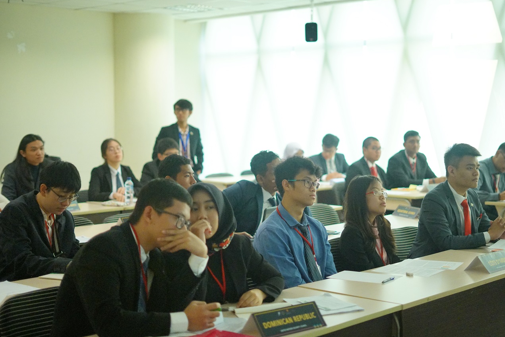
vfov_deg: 23.0
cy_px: 149
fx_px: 827
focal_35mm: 59
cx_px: 279
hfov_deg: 33.9
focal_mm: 50
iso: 6400
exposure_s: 1/2000
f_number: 1.8
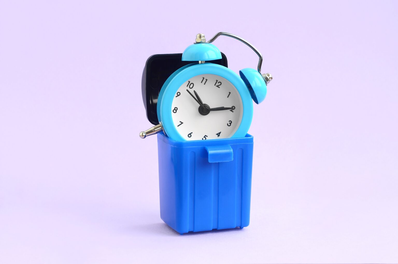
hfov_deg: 27.1
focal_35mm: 75
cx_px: 199
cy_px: 132
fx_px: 827
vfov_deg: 18.1
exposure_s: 1/2
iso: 100
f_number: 10
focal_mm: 50
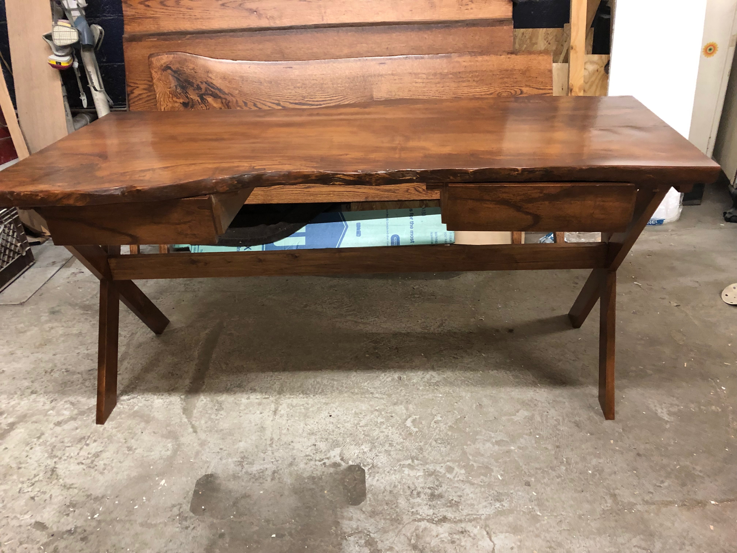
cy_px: 276
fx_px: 596
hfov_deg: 63.4
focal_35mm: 28
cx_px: 368
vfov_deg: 49.7
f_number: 1.8
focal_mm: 3.99
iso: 100
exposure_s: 1/10
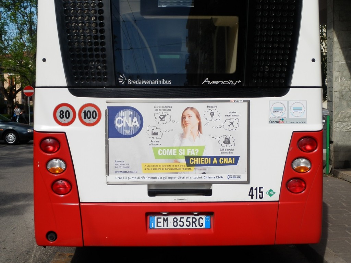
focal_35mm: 57
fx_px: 578
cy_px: 132
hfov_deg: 33.8
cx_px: 176
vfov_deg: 25.7
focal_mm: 10.1
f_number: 4.5
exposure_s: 1/640
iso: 80
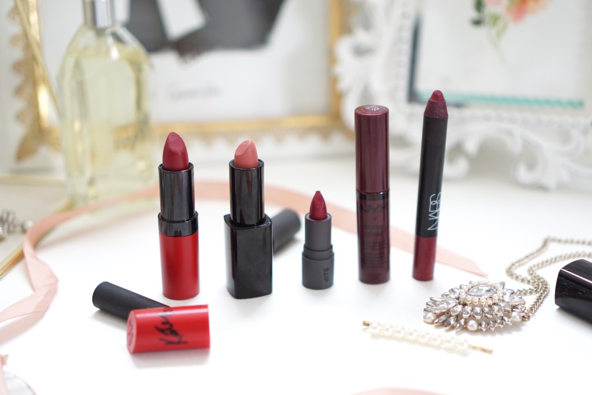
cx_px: 296
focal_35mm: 52
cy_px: 198
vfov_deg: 25.8
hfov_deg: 37.8
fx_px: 863
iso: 125
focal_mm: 35
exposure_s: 1/60
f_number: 1.8
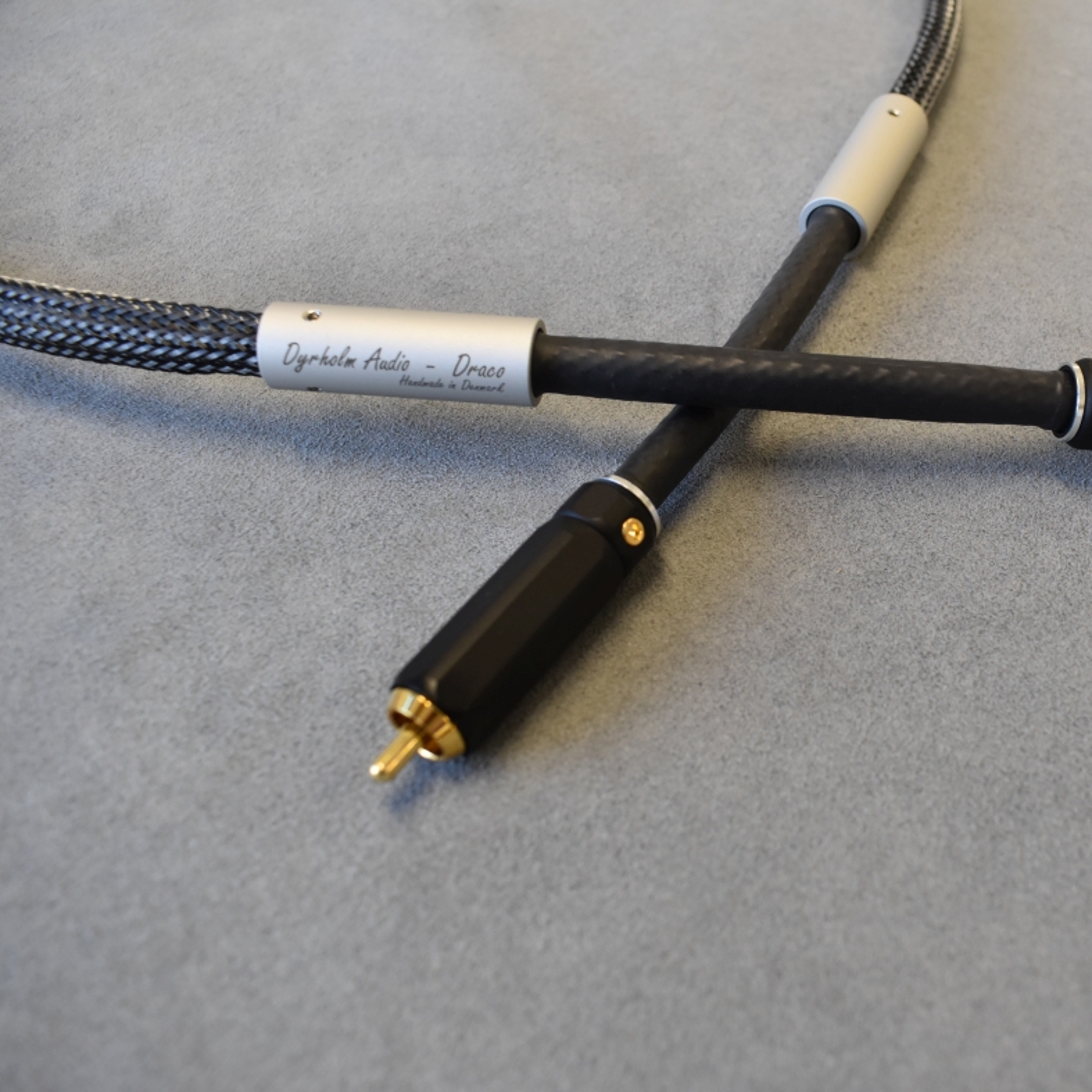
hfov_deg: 46.0
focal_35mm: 35
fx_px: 1249
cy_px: 541
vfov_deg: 47.2
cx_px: 785
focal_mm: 18
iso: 800
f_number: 5.6
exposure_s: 1/60
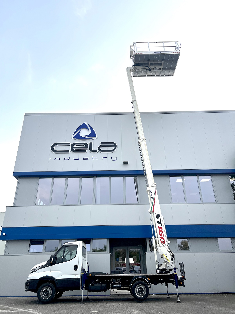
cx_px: 118
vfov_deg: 67.3
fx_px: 235
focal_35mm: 26
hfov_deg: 53.1
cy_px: 157
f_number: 1.5
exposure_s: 1/8696
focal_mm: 5.7
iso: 50
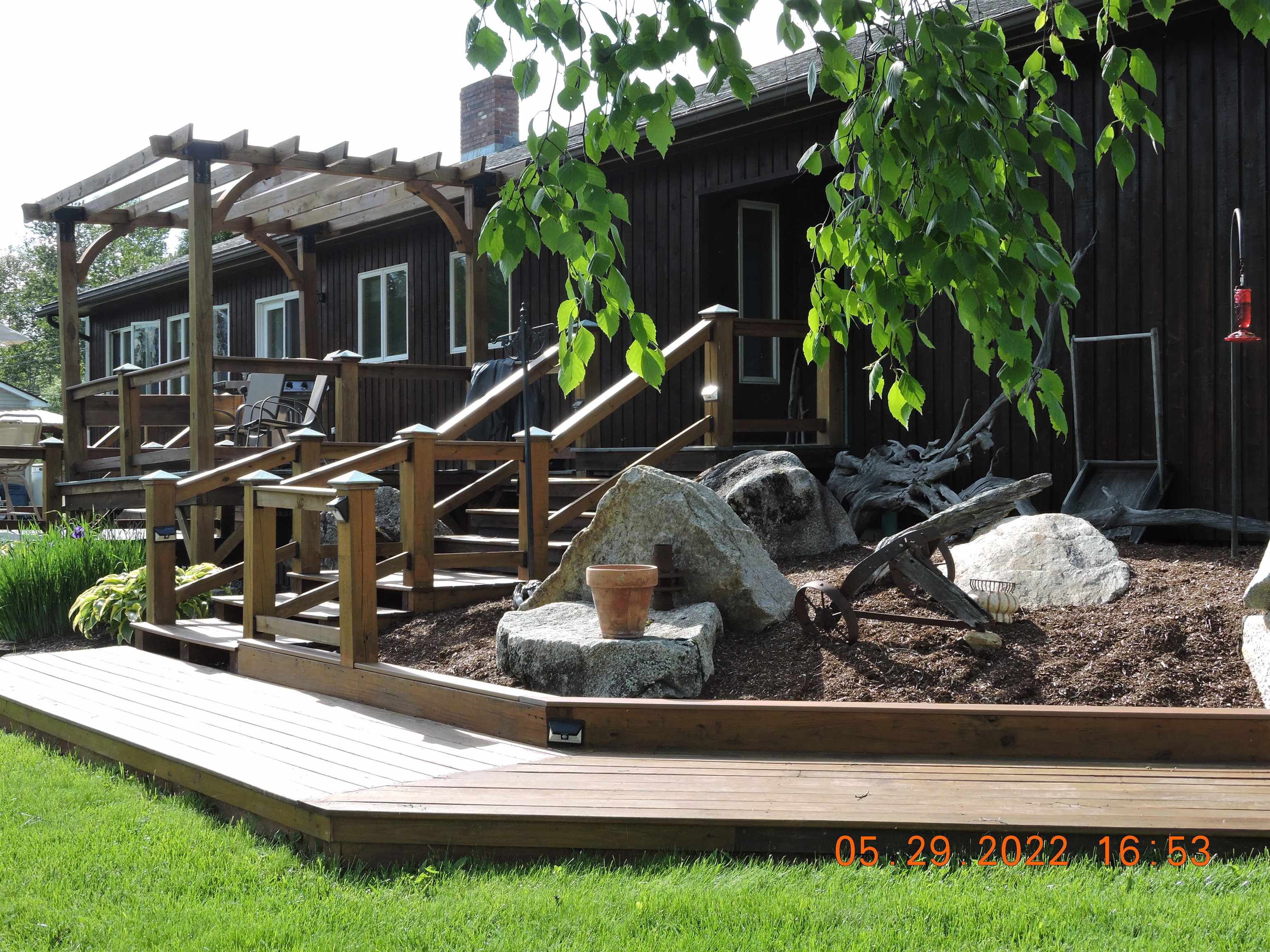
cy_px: 476
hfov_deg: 42.1
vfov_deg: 32.2
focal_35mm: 45
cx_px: 635
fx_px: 1651
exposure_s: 1/250
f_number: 4
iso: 100
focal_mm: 8.1
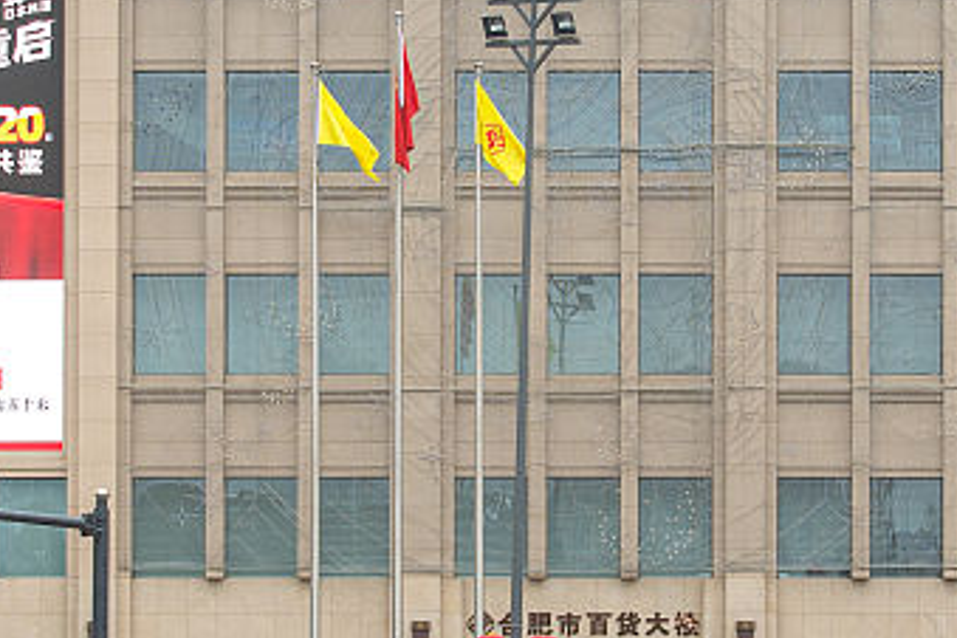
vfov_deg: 9.9
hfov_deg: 14.9
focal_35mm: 138
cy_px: 257
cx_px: 576
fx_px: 3668
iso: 125
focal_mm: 26
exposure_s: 1/200
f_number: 8
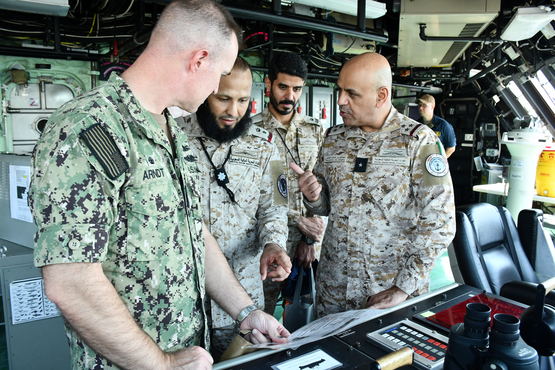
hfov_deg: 67.4
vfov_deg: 47.9
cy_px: 185
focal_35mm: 27
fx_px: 416
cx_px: 278
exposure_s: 1/160
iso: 800
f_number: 6.3
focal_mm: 18
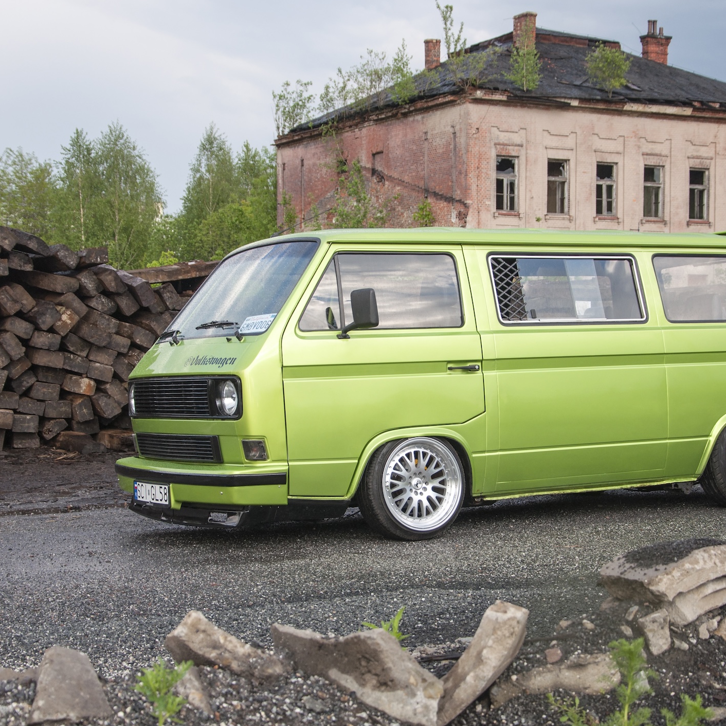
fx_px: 1376
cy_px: 362
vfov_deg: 29.6
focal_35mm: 58
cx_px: 386
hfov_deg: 29.5
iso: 200
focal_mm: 30
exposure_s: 1/400
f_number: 4.5
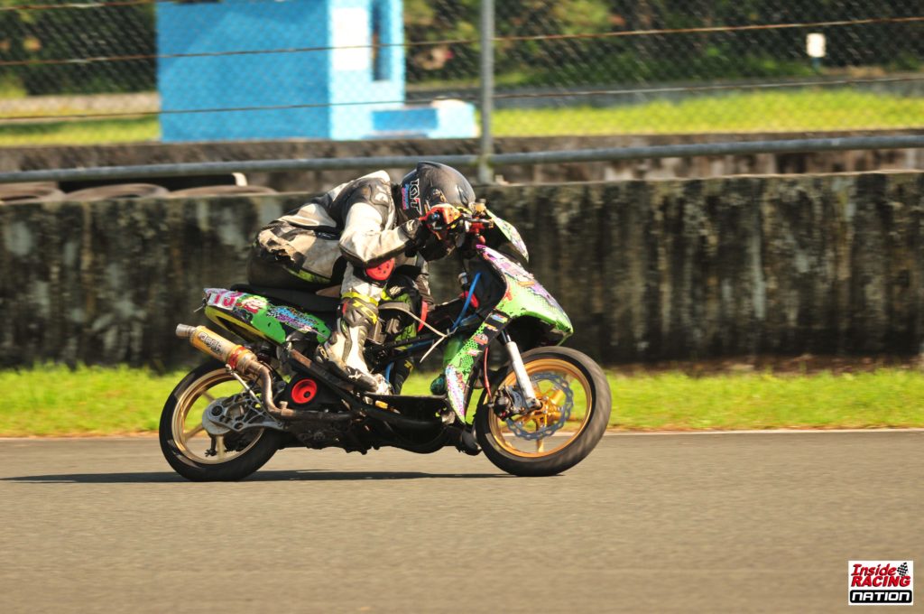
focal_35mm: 248
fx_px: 6344
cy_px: 307
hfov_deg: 8.3
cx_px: 462
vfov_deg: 5.5
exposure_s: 1/1000
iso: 400
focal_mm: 165
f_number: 5.6
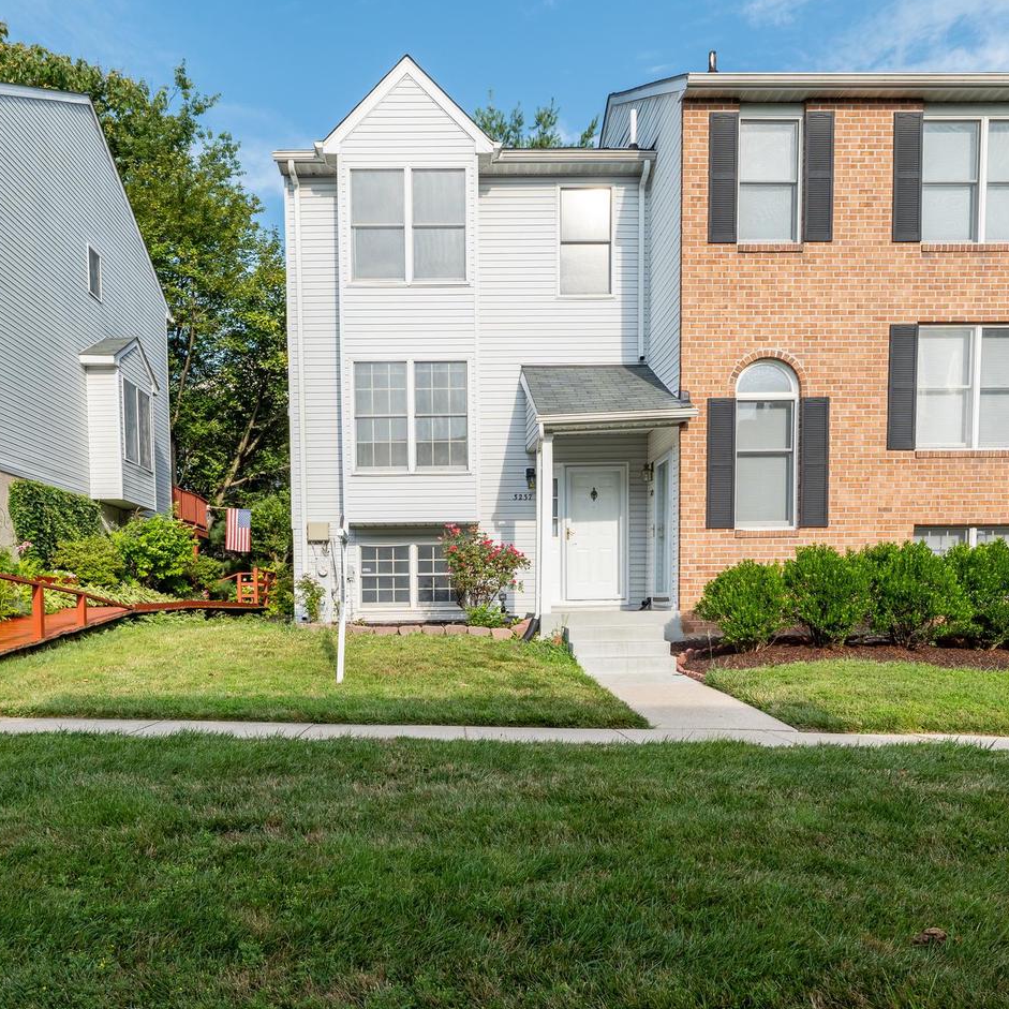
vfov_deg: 60.9
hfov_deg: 60.7
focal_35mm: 26
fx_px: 857
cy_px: 511
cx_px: 568
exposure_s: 1/320
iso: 250
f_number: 9
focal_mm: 20
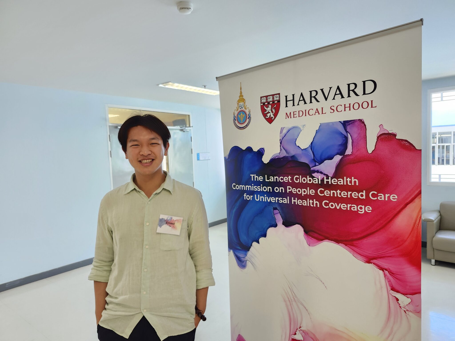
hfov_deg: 73.9
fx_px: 302
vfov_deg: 58.9
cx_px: 228
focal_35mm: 23
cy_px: 170
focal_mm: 5.54
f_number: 1.8
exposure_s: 1/100
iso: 400
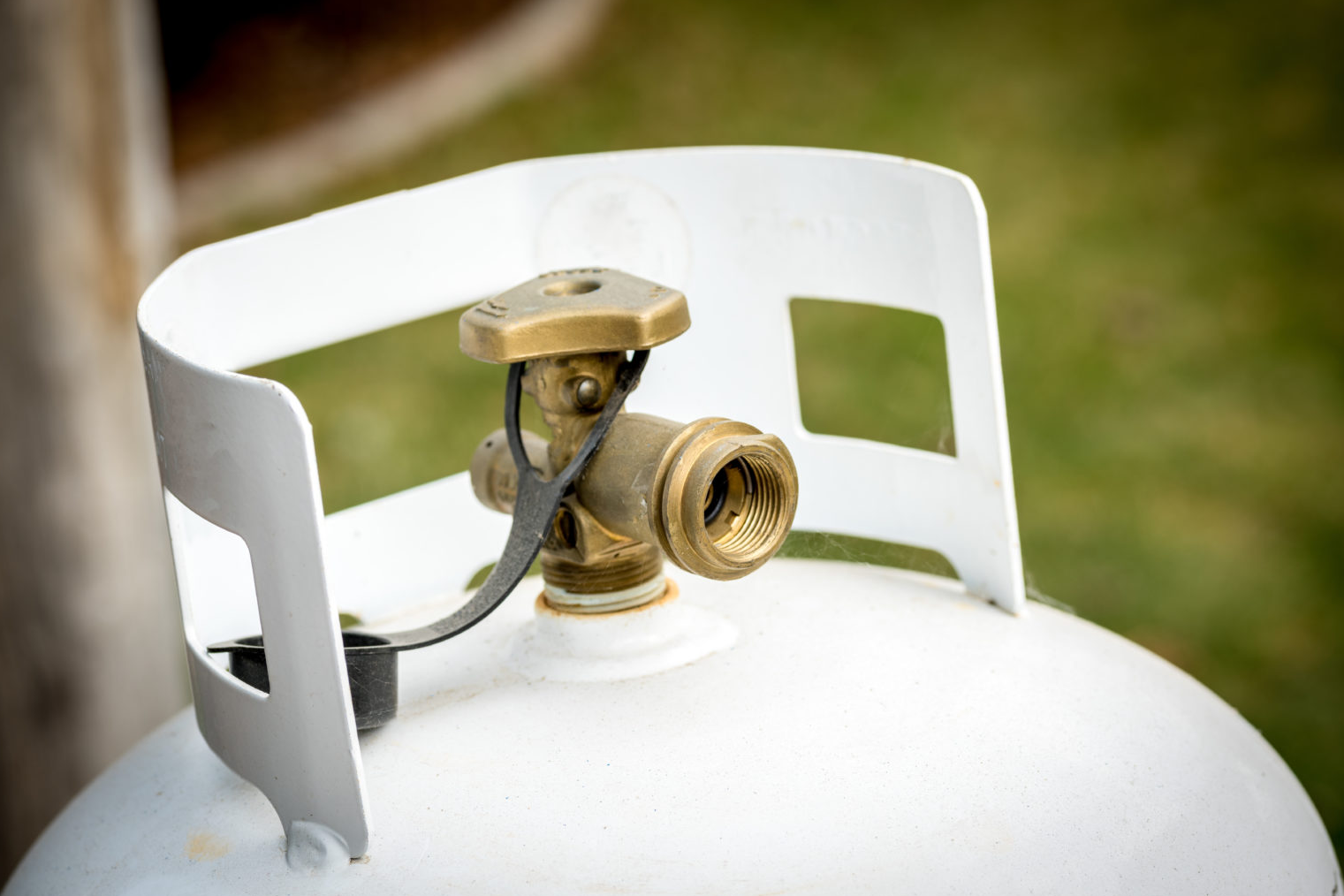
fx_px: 3770
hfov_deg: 20.2
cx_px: 674
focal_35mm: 101
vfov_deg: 13.6
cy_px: 449
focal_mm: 100
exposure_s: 1/60
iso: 100
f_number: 5.6
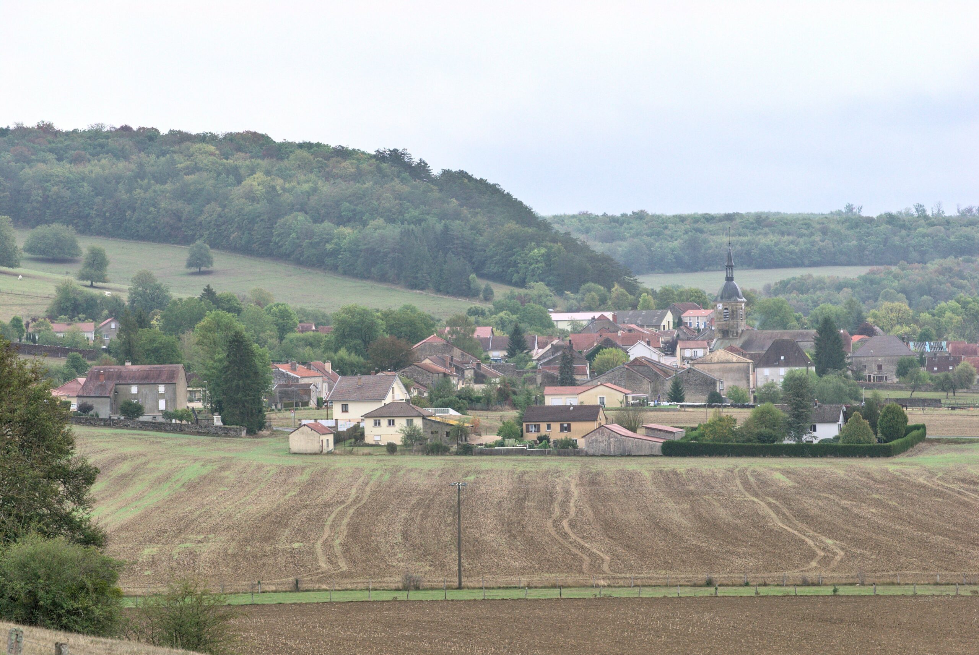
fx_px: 4983
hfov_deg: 11.2
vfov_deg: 7.5
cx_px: 490
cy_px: 328
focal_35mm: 183
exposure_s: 1/320
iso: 200
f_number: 8
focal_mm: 122
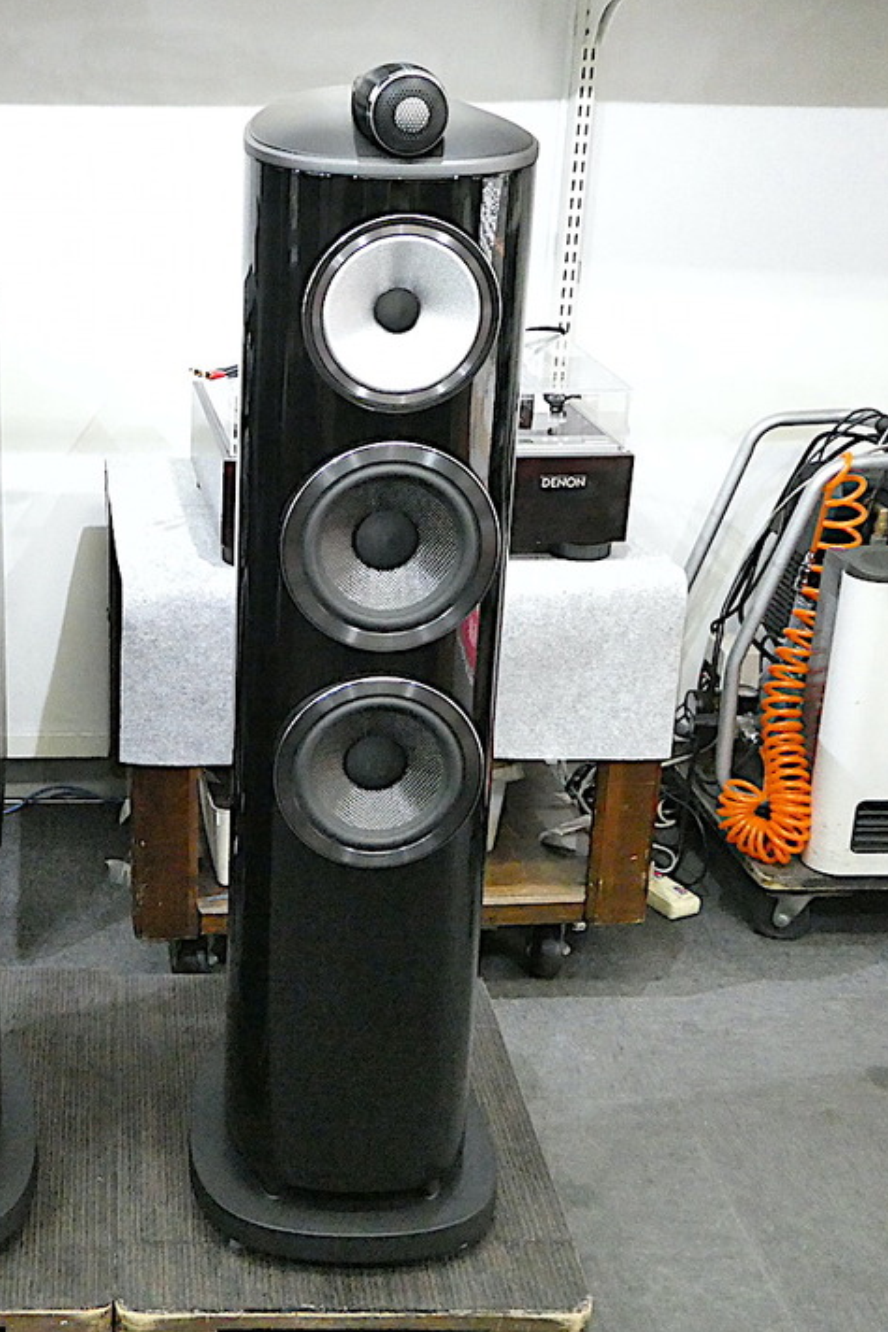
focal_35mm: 49
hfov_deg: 26.7
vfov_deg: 40.4
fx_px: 1814
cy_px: 661
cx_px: 107
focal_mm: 6.3
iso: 1600
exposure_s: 1/50
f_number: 3.7
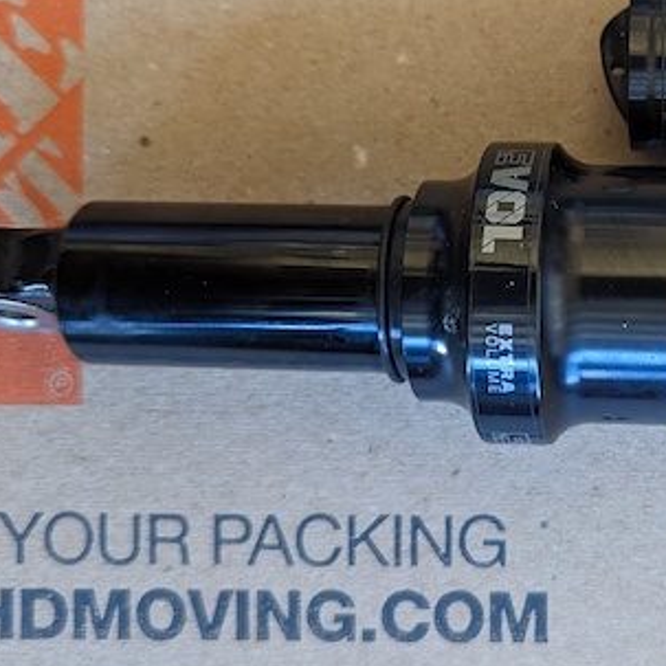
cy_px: 257
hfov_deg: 29.4
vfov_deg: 30.5
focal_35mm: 56
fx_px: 1219
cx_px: 585
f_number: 1.85
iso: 371
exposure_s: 1/79.7
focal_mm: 6.81
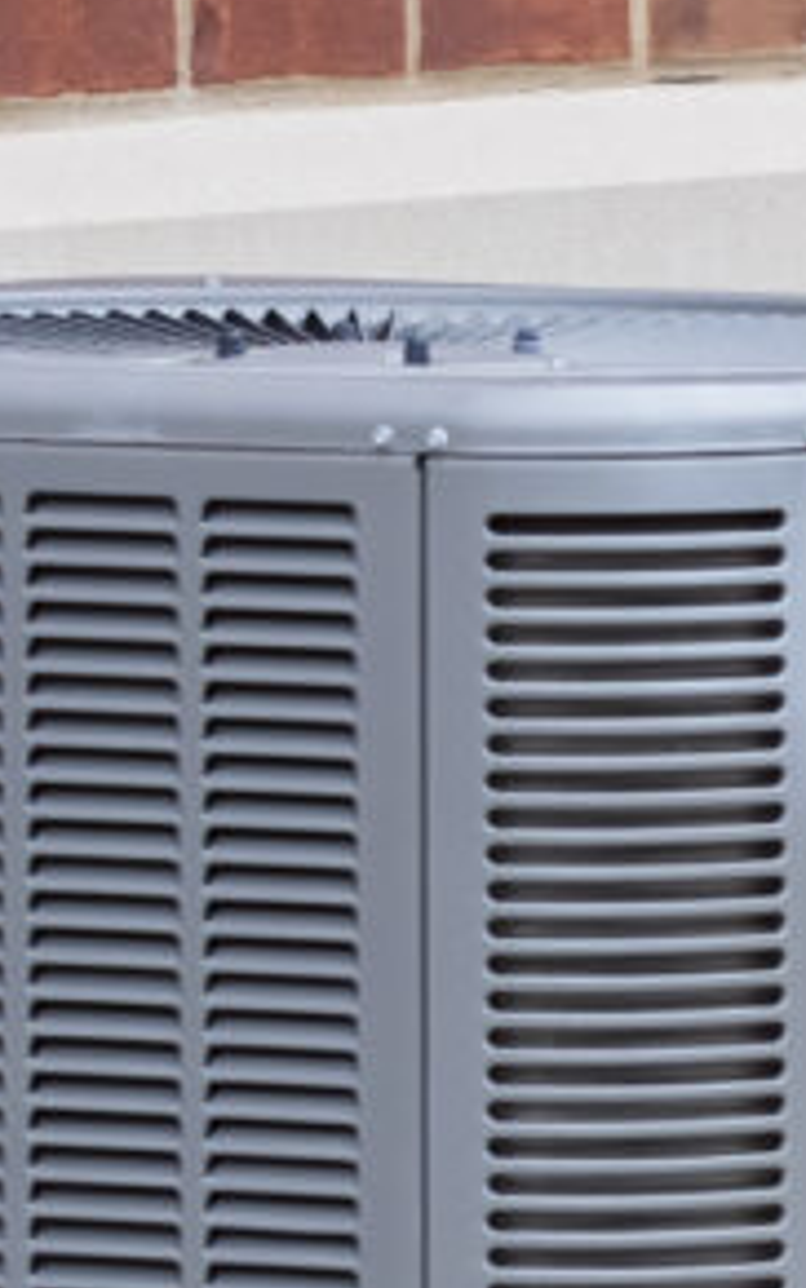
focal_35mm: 662
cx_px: 1794
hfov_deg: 2.0
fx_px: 23255
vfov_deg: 3.2
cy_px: 1027
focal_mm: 82
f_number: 8
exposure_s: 1/250
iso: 800
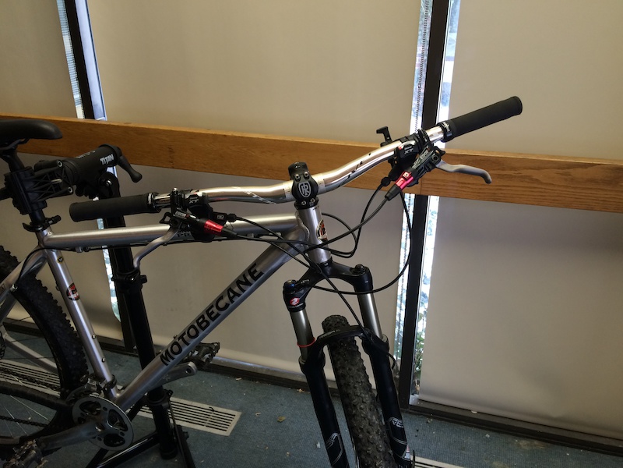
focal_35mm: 29
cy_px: 234
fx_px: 522
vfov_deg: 48.2
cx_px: 312
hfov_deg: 61.7
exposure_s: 1/30
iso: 64
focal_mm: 4.15
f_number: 2.2
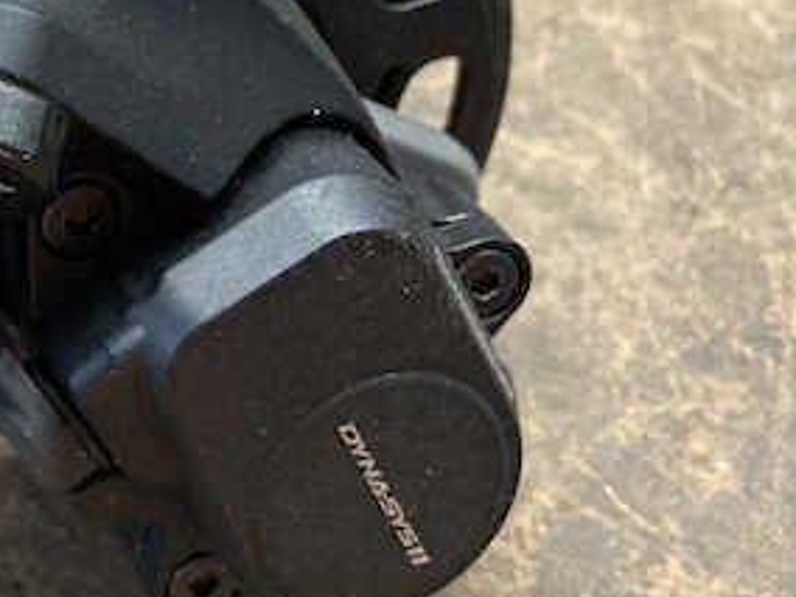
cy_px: 179
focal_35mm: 79
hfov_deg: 21.6
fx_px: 1817
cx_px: -317
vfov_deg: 18.6
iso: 320
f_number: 1.8
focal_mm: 3.99
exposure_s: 1/30
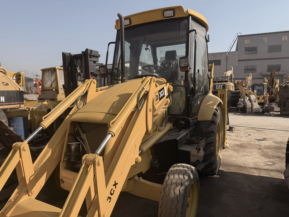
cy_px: 108
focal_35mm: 24
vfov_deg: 56.8
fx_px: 200
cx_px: 144
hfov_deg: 71.6
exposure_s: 1/3953
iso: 80
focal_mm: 6.76
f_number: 1.78
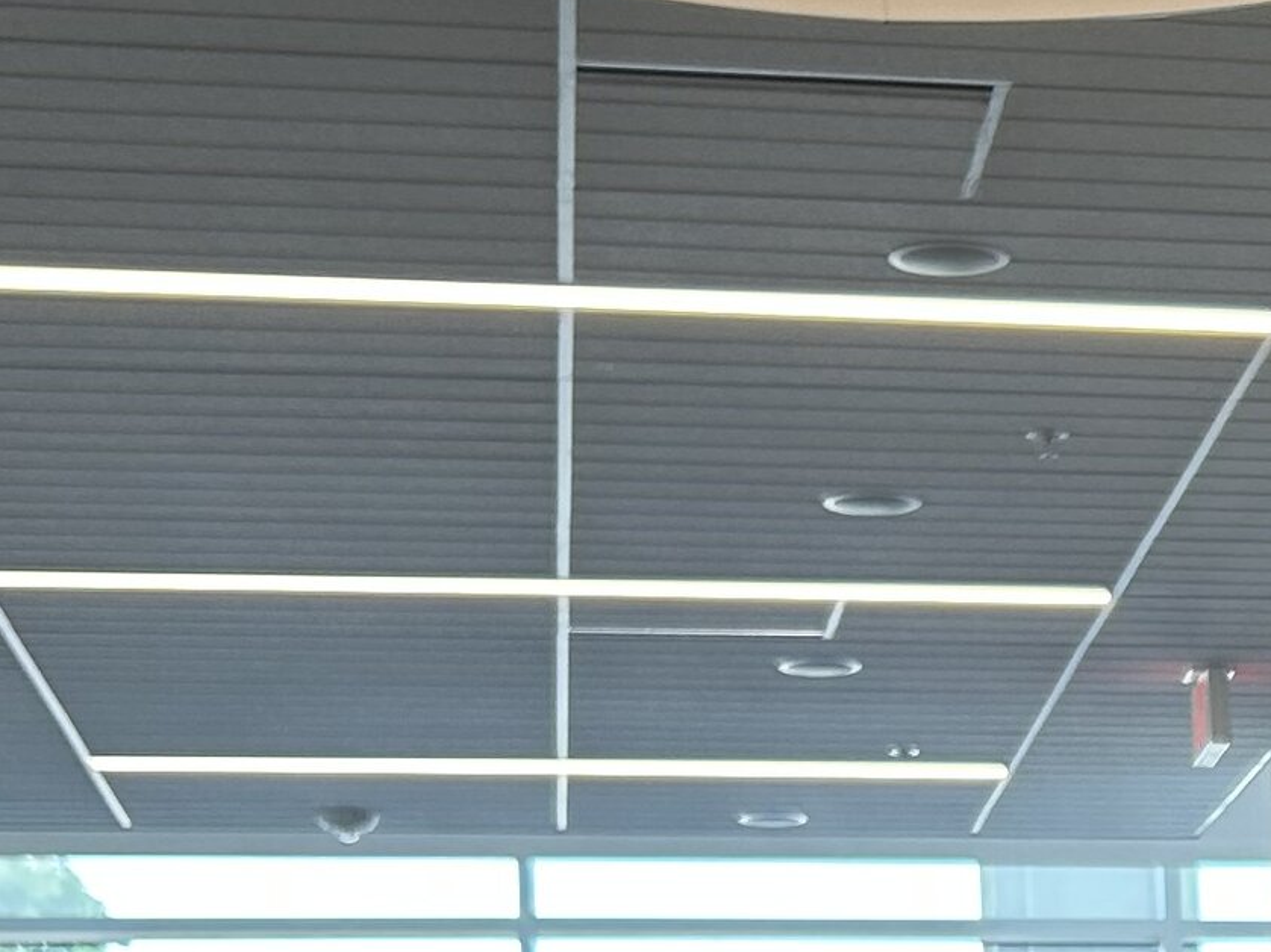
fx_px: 4369
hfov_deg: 15.5
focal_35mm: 119
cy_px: 1367
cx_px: 1768
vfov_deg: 12.0
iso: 64
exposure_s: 1/134
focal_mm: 5.7
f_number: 1.5
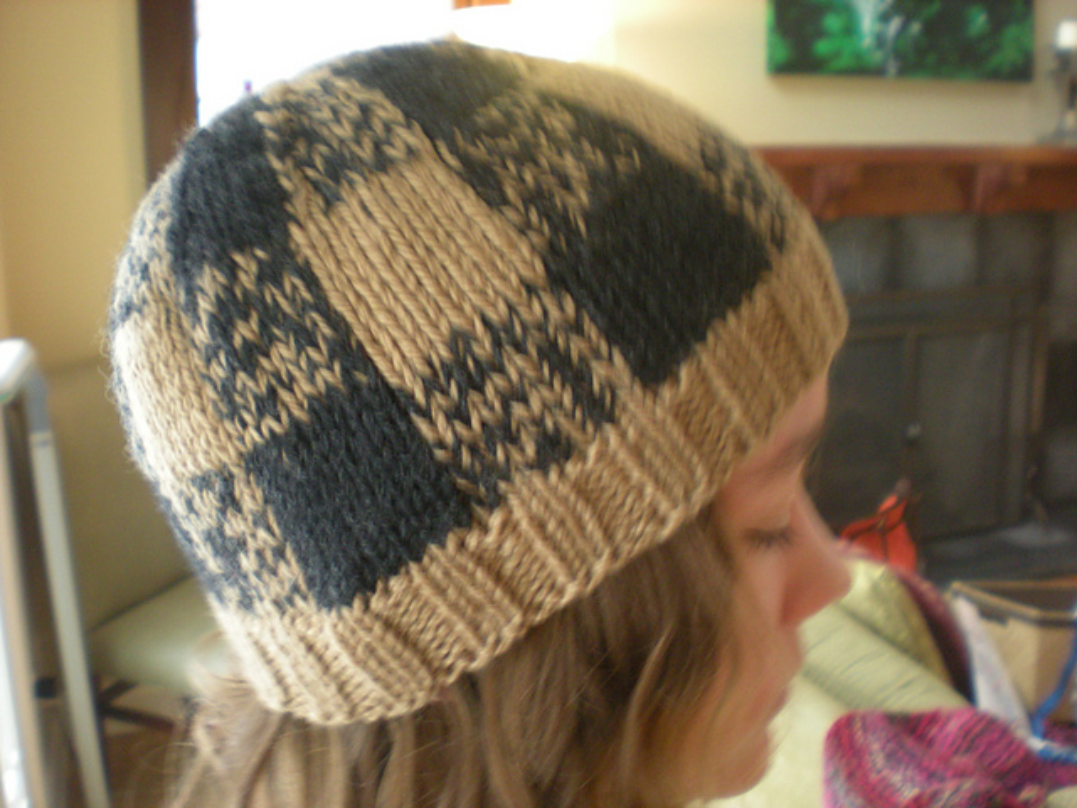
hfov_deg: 49.0
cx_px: 538
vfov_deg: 37.7
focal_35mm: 38
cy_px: 404
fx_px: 1182
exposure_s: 1/8
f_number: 3.1
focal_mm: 6.3
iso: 281
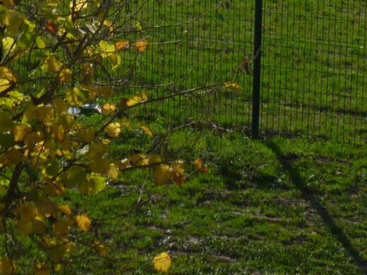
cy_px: -372
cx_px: 283
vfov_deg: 7.3
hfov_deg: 10.3
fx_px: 2036
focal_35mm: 192
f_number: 3.7
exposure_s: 1/1000
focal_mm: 6.9
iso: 100
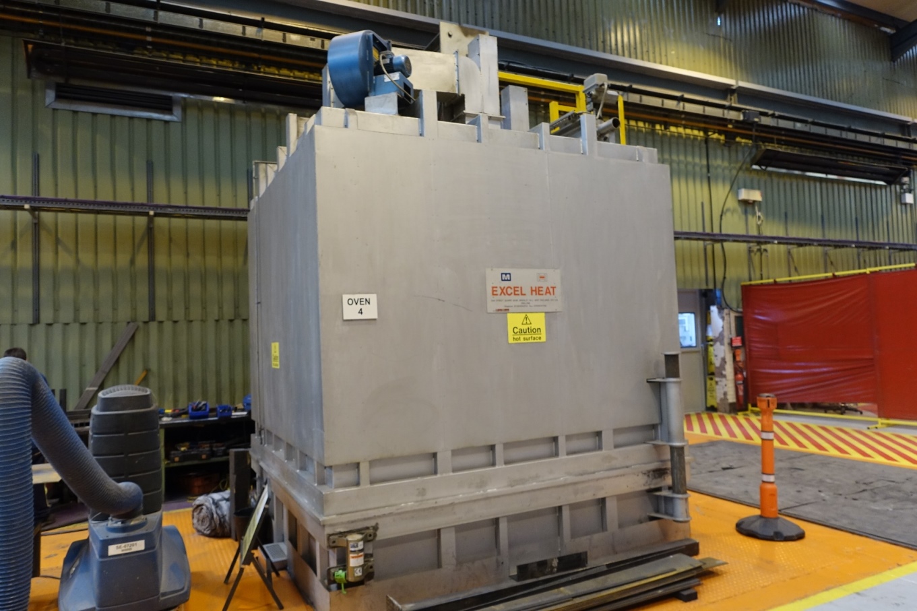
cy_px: 306
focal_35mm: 24
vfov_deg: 53.1
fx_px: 611
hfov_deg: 73.8
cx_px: 458
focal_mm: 8.8
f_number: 2.8
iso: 640
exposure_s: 1/200
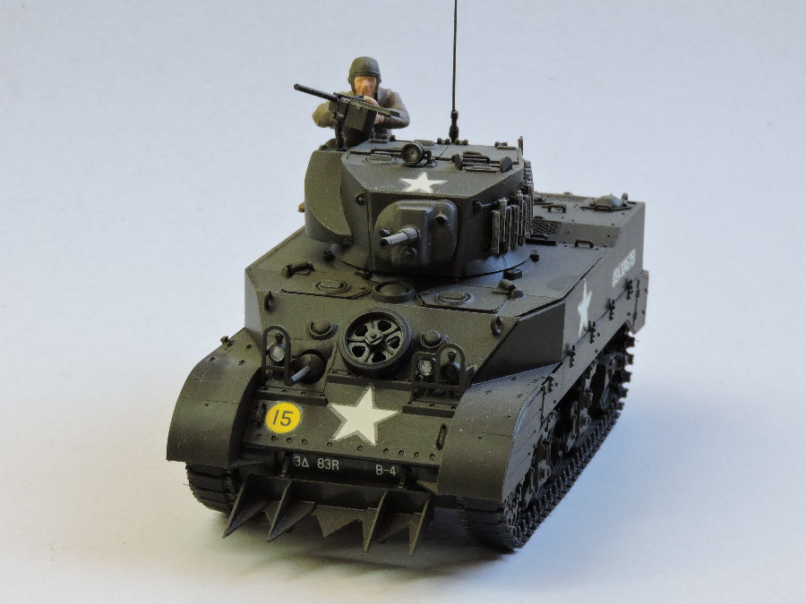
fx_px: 2678
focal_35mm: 115
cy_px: 302
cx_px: 403
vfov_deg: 12.9
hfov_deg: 17.1
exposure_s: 1/40
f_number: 5
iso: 400
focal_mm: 20.6
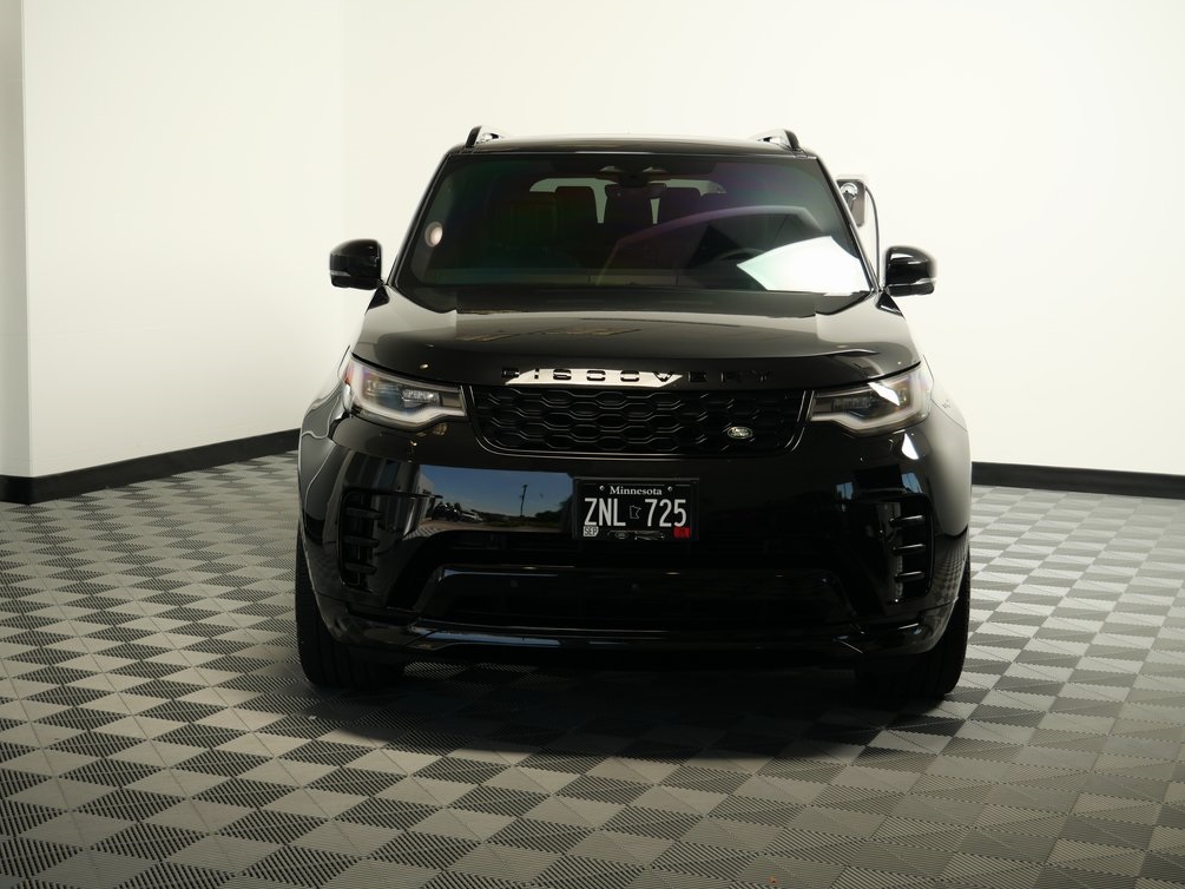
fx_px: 1883
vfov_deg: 26.6
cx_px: 586
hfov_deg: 34.9
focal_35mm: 55
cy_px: 446
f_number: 4.6
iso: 200
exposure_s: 1/200
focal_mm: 27
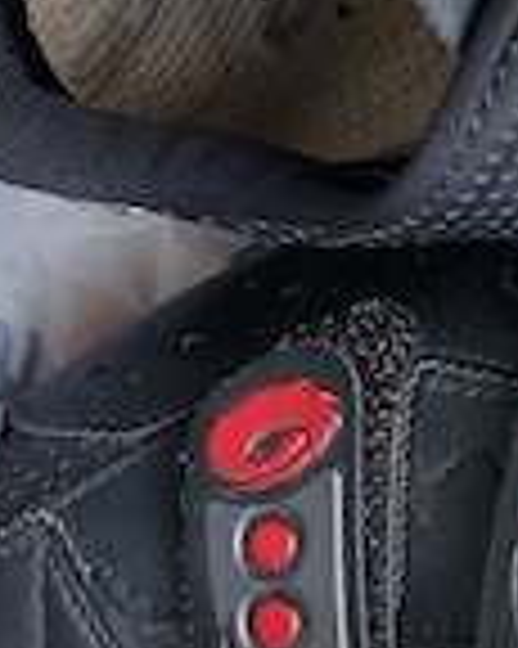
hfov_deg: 10.3
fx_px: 2705
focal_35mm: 141
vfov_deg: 13.7
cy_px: 306
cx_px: 950
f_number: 2.4
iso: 64
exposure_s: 1/120
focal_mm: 4.3
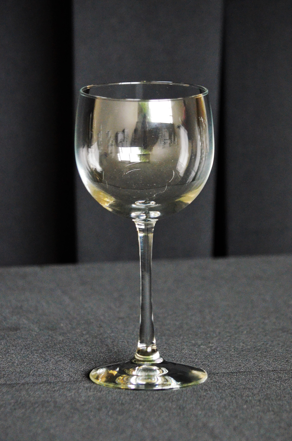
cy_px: 220
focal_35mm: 180
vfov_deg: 11.4
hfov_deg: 7.6
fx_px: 2200
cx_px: 146
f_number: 4.8
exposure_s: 1/30
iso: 3200
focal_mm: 120
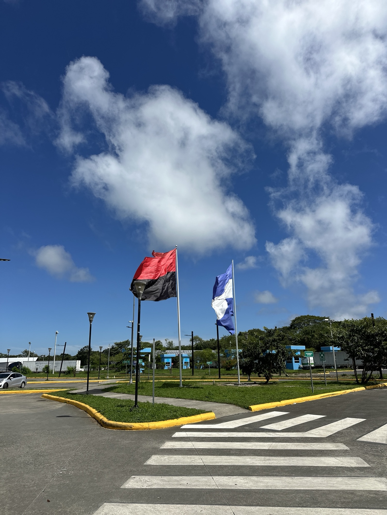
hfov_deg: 56.8
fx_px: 358
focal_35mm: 24
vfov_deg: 71.6
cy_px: 258
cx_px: 194
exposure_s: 1/9709
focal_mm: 6.86
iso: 80
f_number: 1.78
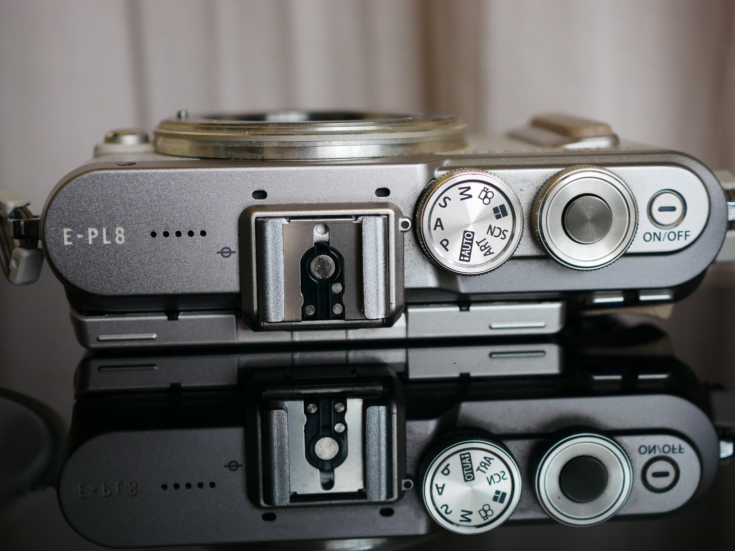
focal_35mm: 60
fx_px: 1274
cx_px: 368
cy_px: 276
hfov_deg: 32.2
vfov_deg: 24.4
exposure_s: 1/60
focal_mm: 30
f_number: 3.5
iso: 1250
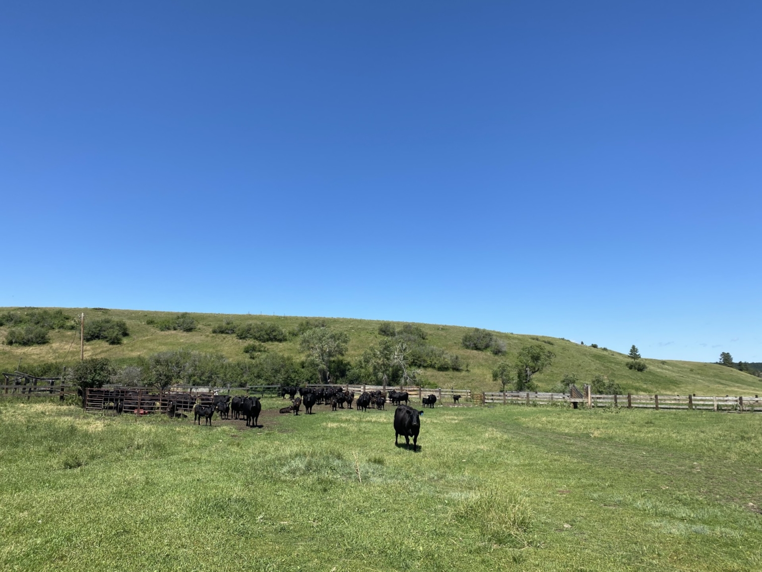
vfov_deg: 53.1
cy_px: 286
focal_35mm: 26
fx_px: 572
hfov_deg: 67.3
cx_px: 381
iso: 32
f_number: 1.8
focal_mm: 4.25
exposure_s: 1/2755
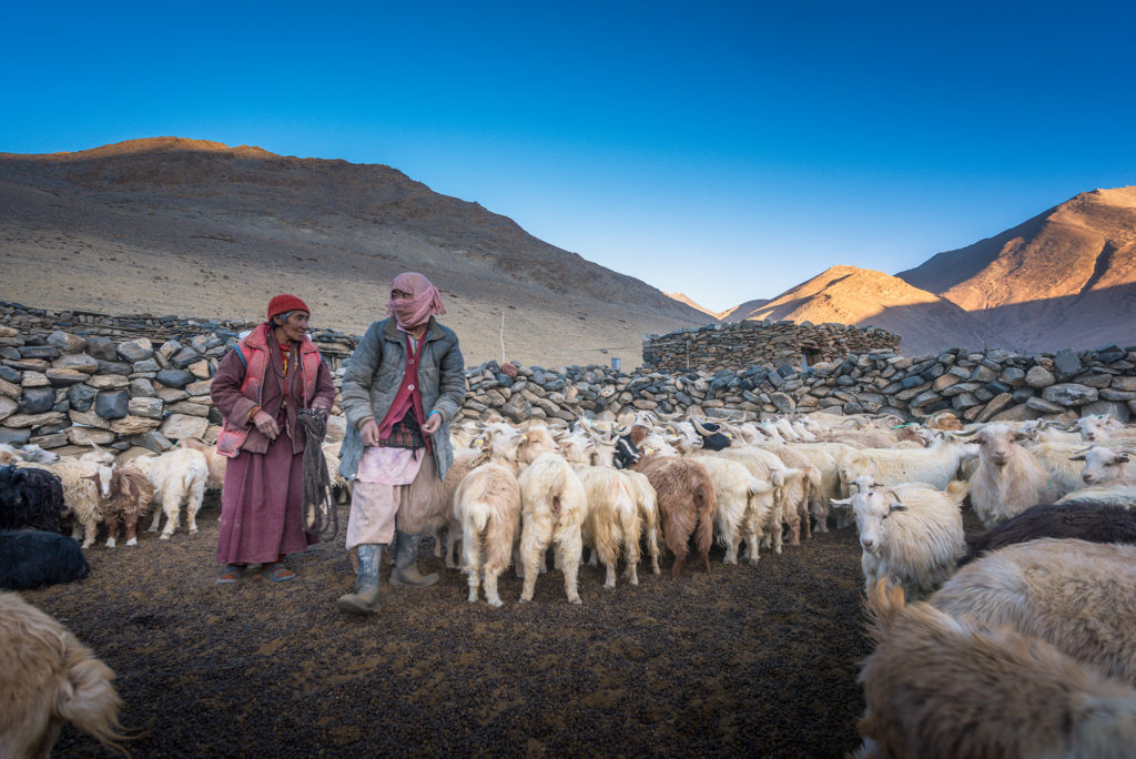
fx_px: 600
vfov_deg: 64.6
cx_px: 568
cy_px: 380
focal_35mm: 19
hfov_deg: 86.9
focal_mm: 19
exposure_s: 1/100
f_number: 8
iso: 560
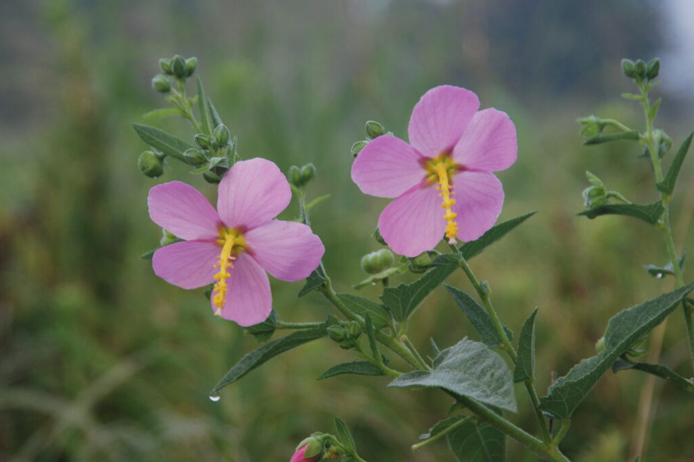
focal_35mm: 136
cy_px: 229
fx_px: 2621
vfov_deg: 10.1
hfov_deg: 15.1
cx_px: 347
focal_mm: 90
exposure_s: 1/50
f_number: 5.6
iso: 400
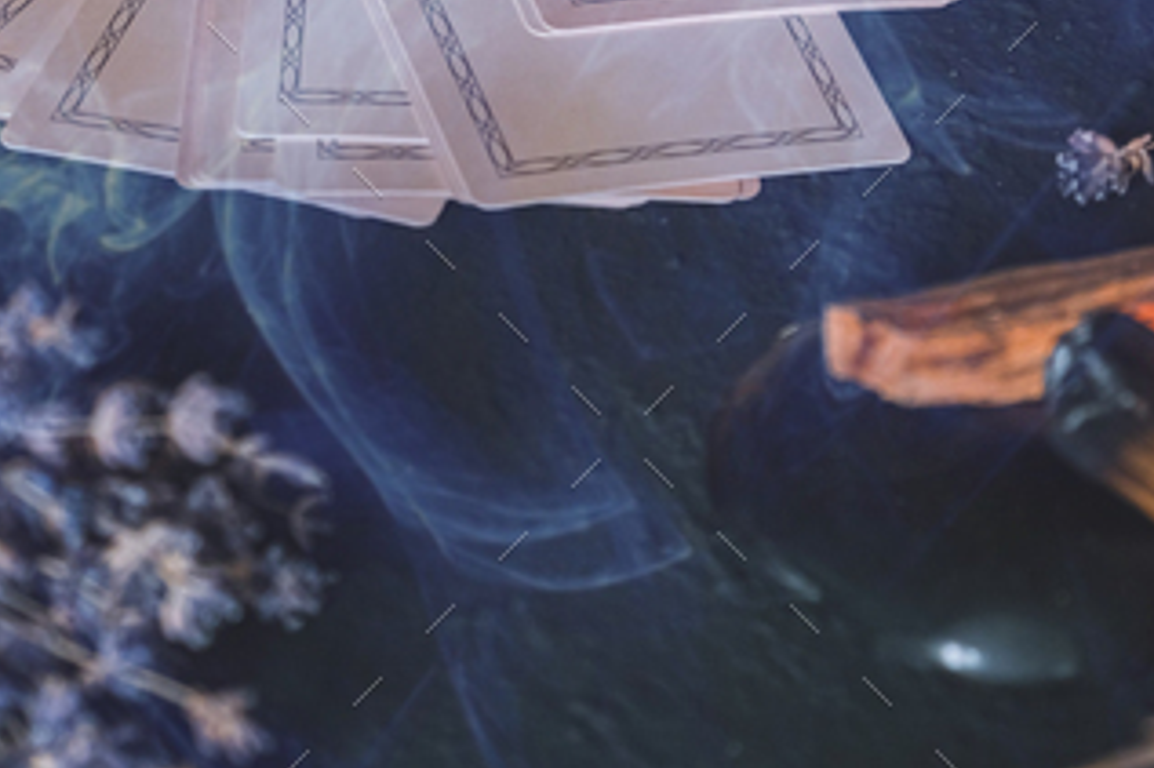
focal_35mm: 136
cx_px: 604
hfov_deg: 15.1
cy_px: 60
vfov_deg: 10.0
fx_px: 4357
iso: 250
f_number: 4.5
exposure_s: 1/15
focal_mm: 48.4
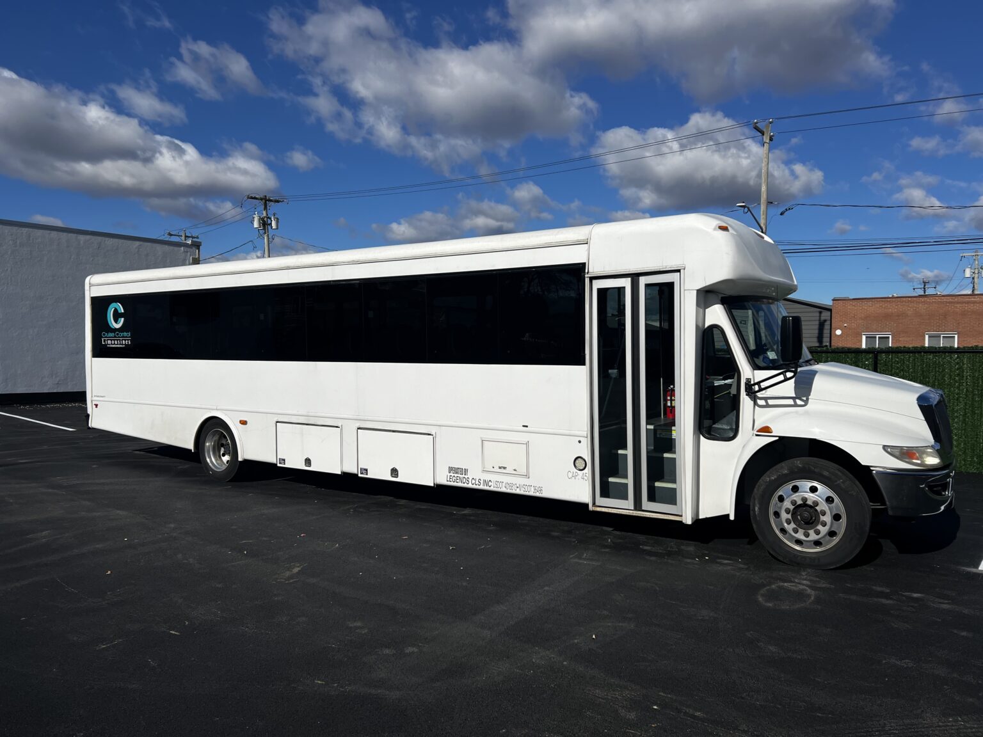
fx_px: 738
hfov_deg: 67.3
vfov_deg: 53.1
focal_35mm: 26
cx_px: 492
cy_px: 368
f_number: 1.5
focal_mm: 5.7
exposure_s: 1/10309
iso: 50
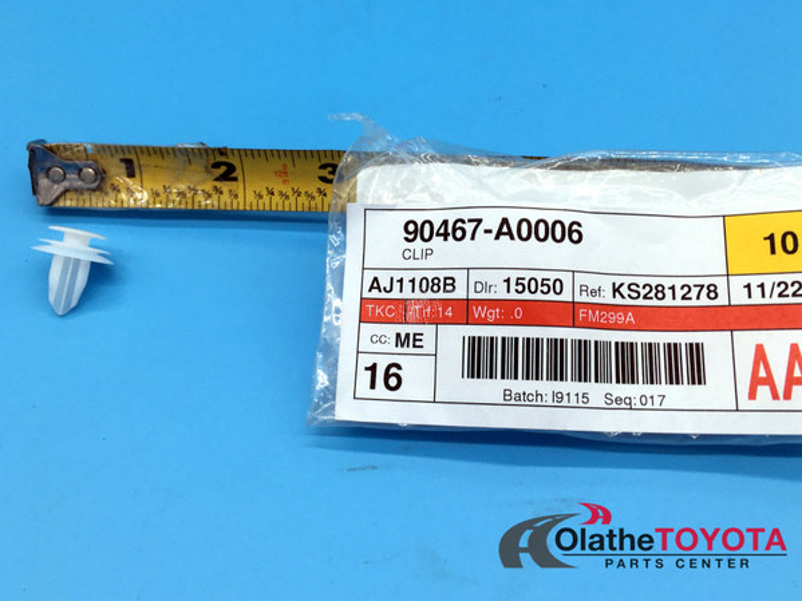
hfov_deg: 58.4
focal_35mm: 31
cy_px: 294
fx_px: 718
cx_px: 407
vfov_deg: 45.4
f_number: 2.2
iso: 25
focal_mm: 4.15
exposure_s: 1/120
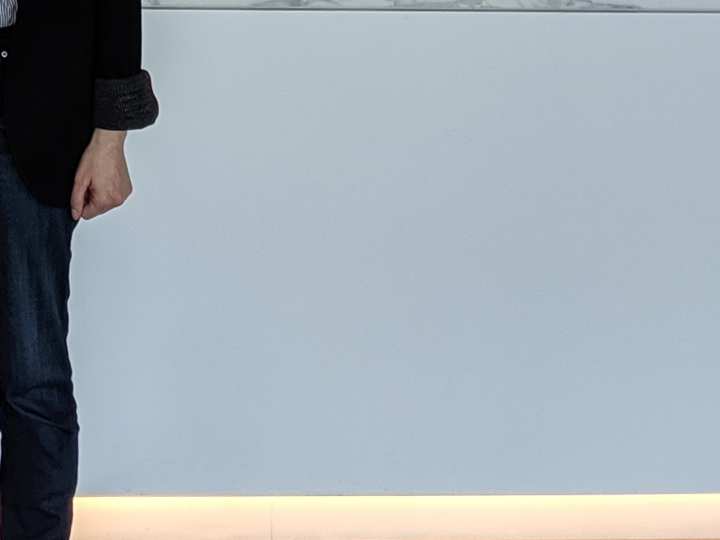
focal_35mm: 123
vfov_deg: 11.3
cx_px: -496
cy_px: -398
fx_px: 2559
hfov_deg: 14.4
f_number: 1.8
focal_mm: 4.44
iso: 54
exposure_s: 1/124
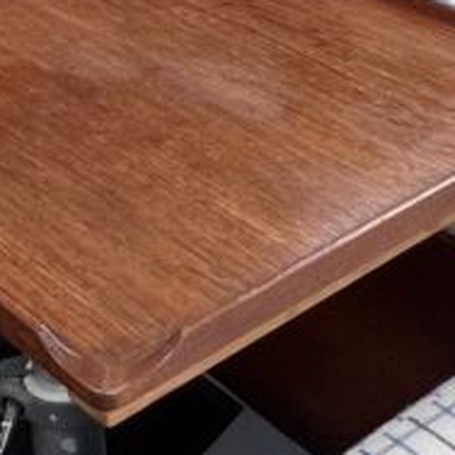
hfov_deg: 18.4
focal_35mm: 94
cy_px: -12
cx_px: 106
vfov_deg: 18.0
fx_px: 1398
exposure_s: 1/99
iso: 100
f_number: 1.8
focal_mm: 1.57
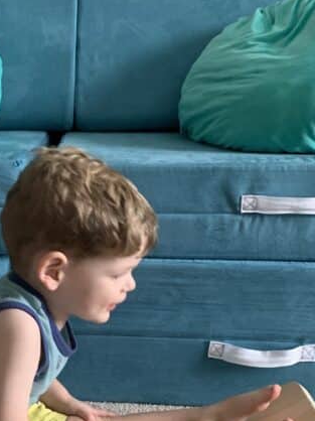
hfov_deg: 23.3
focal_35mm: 61
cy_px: 298
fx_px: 741
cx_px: 25
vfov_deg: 31.3
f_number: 1.8
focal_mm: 4.25
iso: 200
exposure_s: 1/60
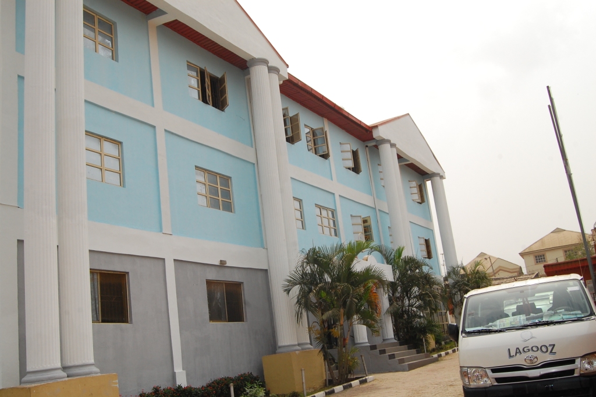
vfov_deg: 36.8
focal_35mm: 36
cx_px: 298
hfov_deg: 53.2
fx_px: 596
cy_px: 198
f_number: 11
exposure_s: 1/500
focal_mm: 24
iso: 400
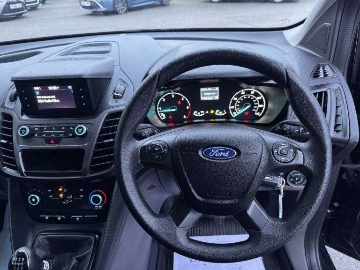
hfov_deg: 71.6
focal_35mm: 24
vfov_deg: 56.8
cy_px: 135
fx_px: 250
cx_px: 180
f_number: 1.78
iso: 640
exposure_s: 1/33
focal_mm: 6.76
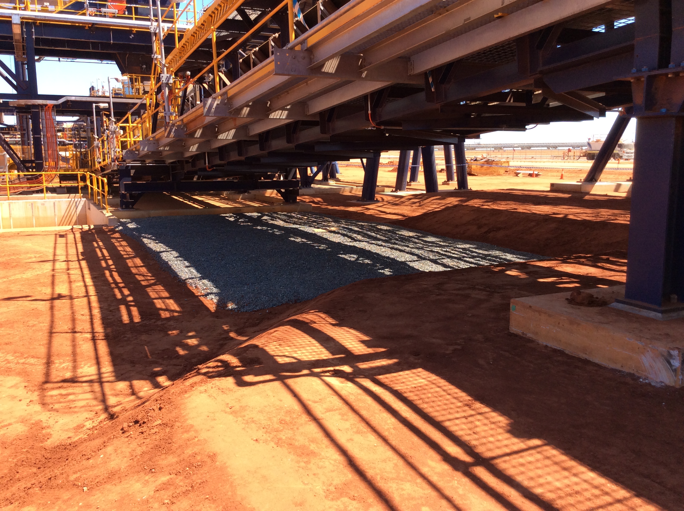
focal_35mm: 32
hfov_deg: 56.9
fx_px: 631
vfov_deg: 44.1
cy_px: 256
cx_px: 342
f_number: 2.4
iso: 32
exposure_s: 1/529
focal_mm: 3.3
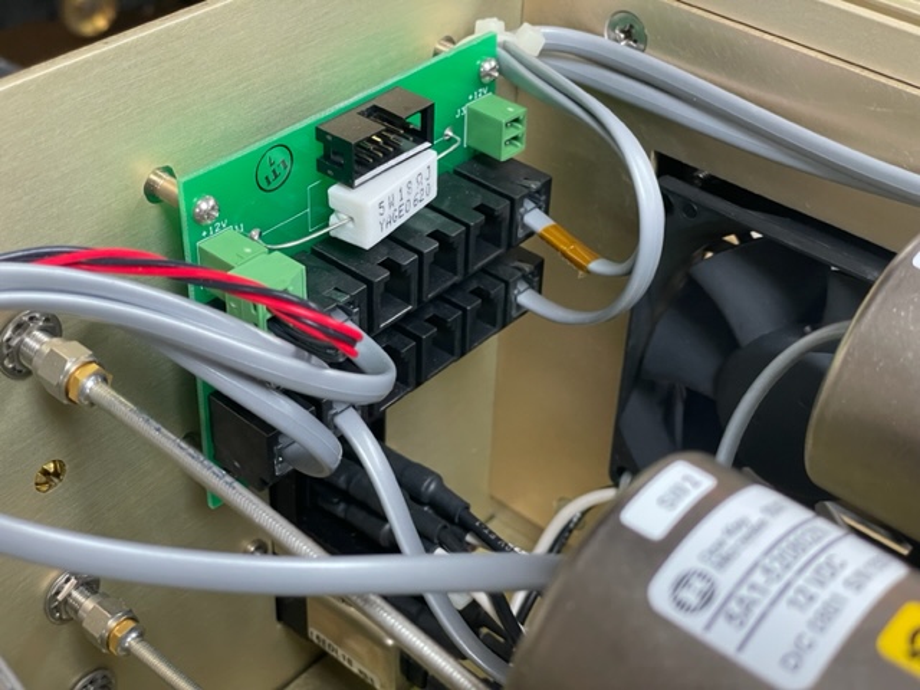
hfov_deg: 36.8
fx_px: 1382
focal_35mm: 52
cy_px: 345
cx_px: 460
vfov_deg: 28.0
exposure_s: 1/60
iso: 250
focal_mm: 6
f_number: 2
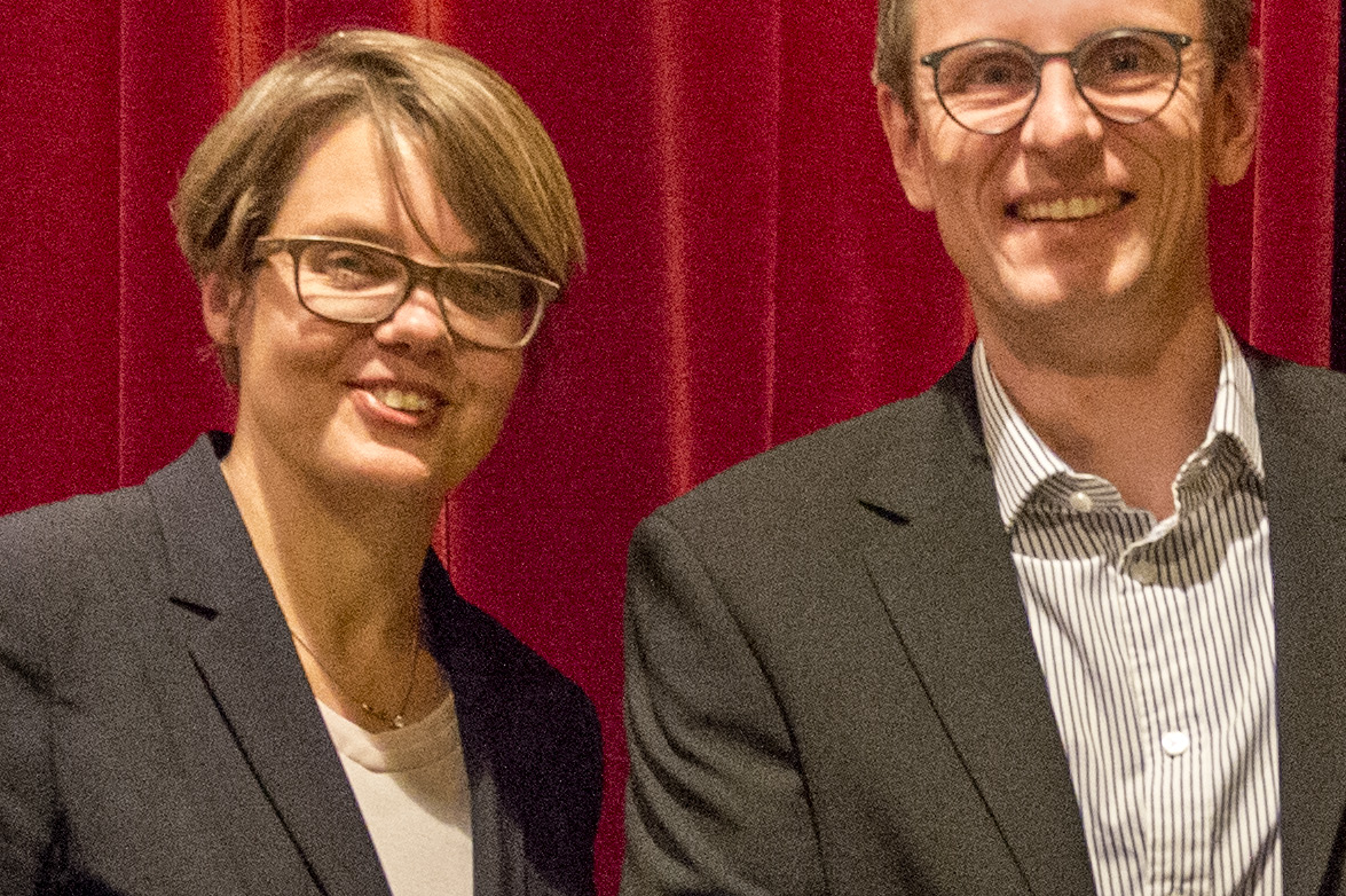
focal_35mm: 151
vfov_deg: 8.9
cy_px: 1228
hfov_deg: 13.5
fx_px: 5642
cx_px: 1218
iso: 5000
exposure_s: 1/125
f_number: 2.8
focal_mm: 36
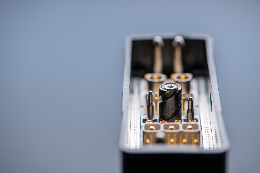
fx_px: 758
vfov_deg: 13.0
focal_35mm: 105
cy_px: 86
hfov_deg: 19.5
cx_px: 130
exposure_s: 1/160
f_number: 6.3
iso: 50
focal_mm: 105
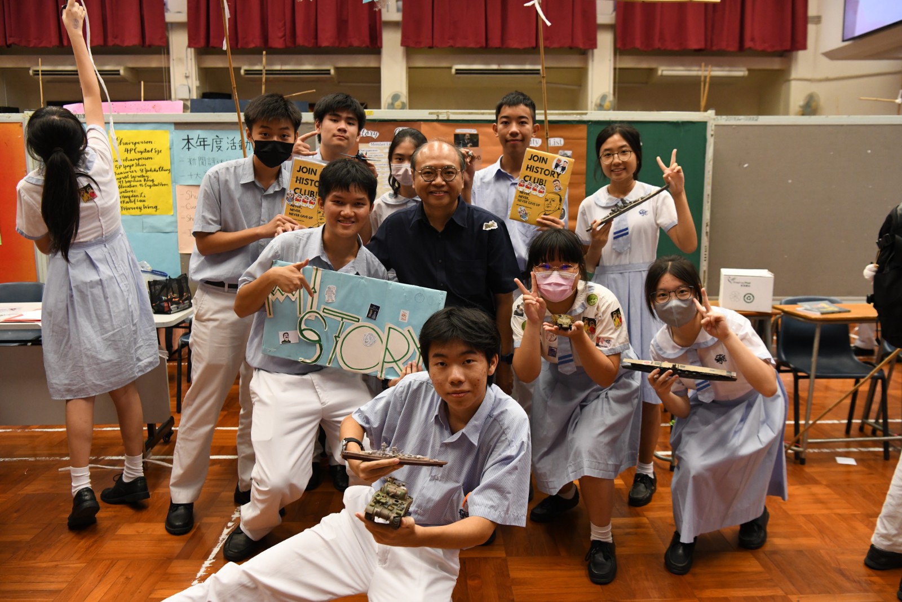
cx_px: 451
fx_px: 777
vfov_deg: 42.3
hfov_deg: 60.3
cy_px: 301
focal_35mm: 31
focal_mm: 31
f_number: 5
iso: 2500
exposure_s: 1/125
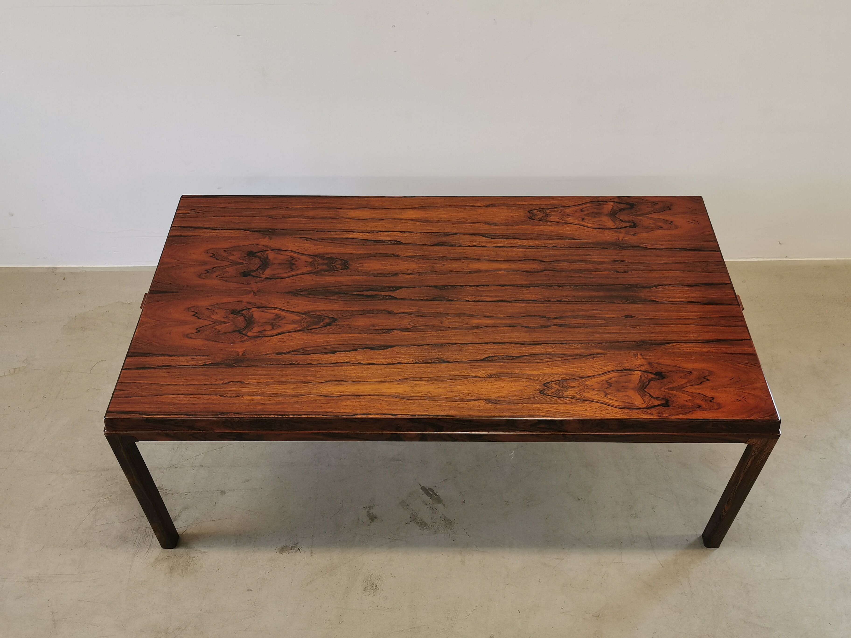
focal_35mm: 33
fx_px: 811
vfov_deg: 42.9
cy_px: 319
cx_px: 426
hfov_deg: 55.4
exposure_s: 1/100
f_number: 1.8
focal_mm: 5.58
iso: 125
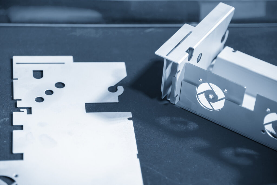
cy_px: 92
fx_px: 923
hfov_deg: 17.1
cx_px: 138
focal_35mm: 120
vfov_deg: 11.4
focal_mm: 120
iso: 1250
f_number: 4
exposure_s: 1/250
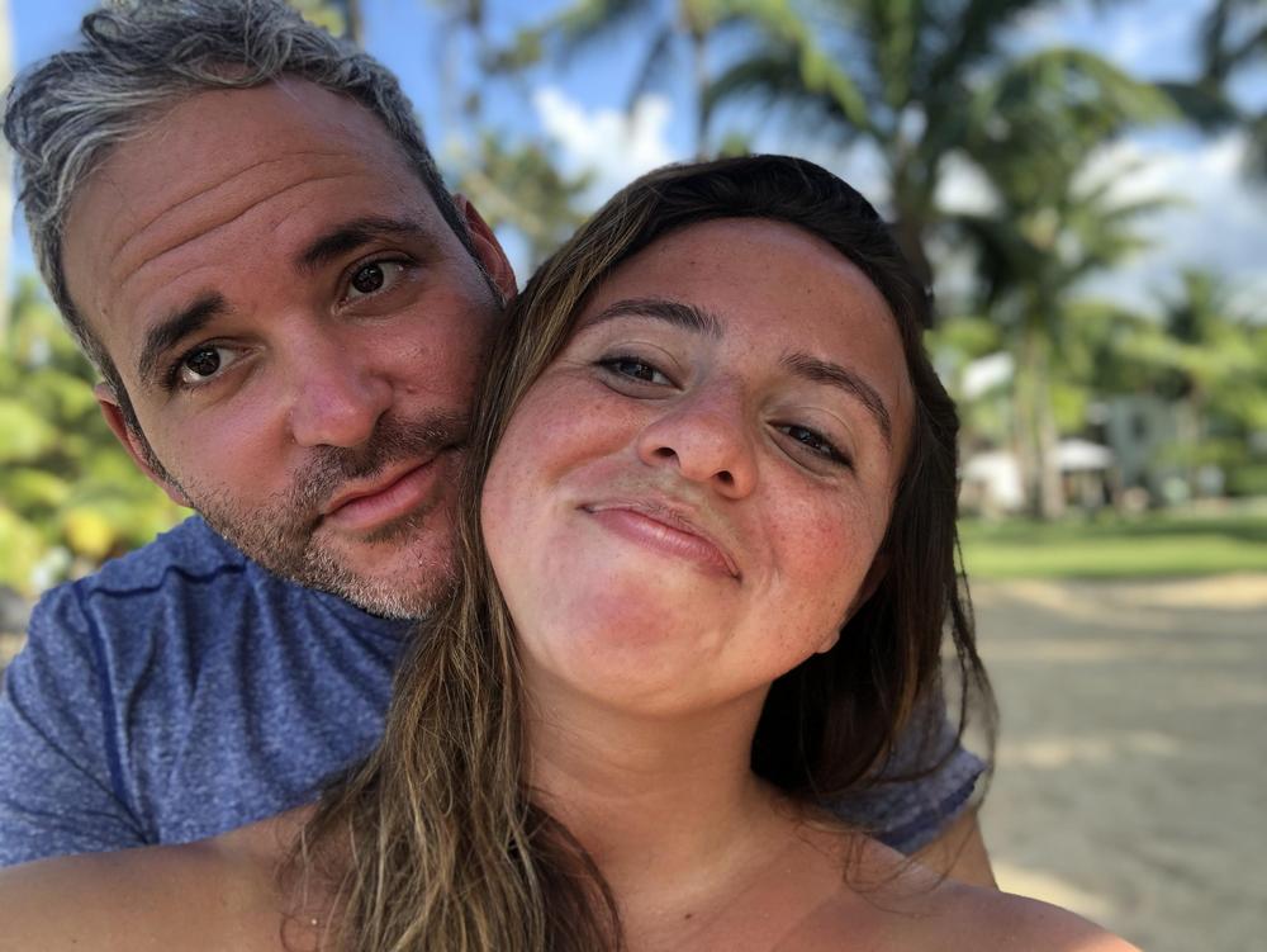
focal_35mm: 32
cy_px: 476
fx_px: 1172
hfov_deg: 56.8
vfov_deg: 44.2
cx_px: 634
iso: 20
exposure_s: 1/171
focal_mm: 2.87
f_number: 2.2
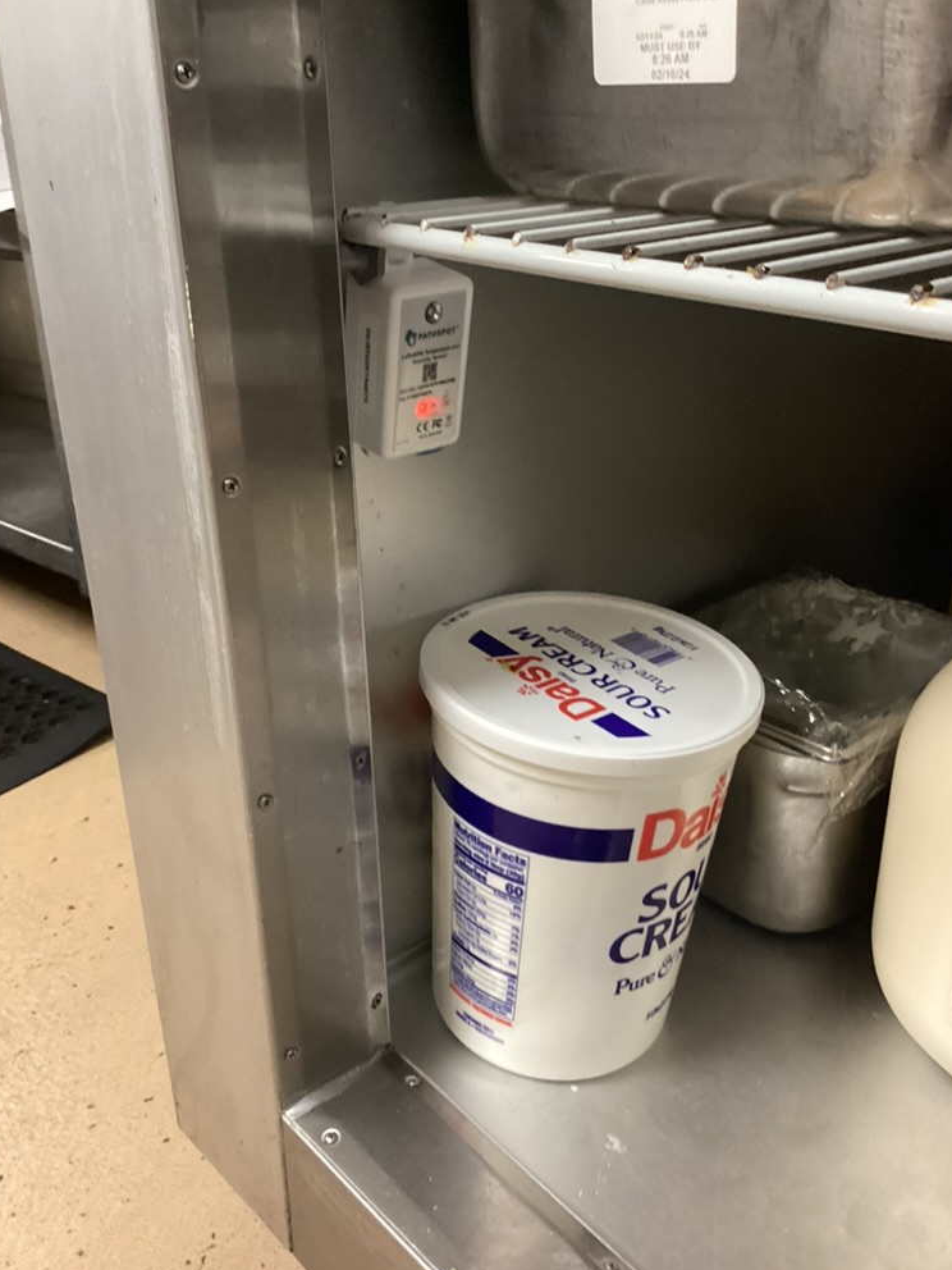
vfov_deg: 56.8
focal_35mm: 32
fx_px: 1173
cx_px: 479
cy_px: 631
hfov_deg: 44.2
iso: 320
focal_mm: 3.3
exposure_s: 1/40
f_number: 2.4
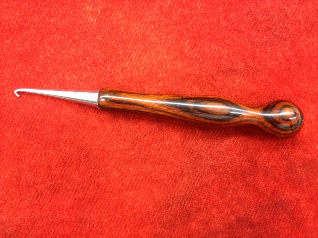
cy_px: 119
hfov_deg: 52.6
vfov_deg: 40.7
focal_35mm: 35
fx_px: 322
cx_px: 159
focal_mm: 4.28
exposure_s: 1/20
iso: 100
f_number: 2.4
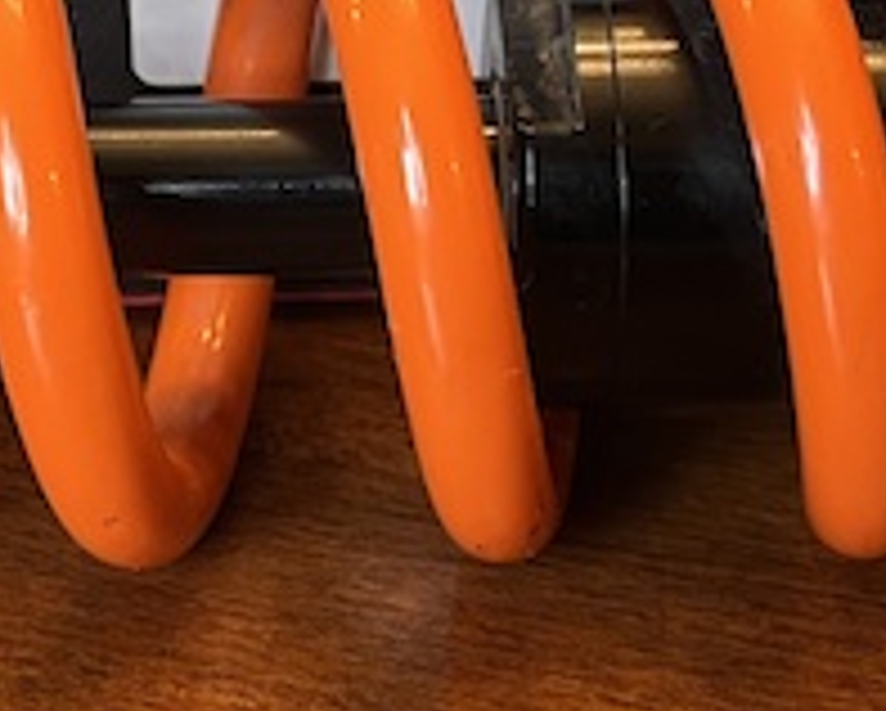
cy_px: -22
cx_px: 319
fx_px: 2704
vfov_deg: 14.7
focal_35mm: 103
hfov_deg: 18.6
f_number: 1.6
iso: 125
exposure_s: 1/60
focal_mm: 5.1
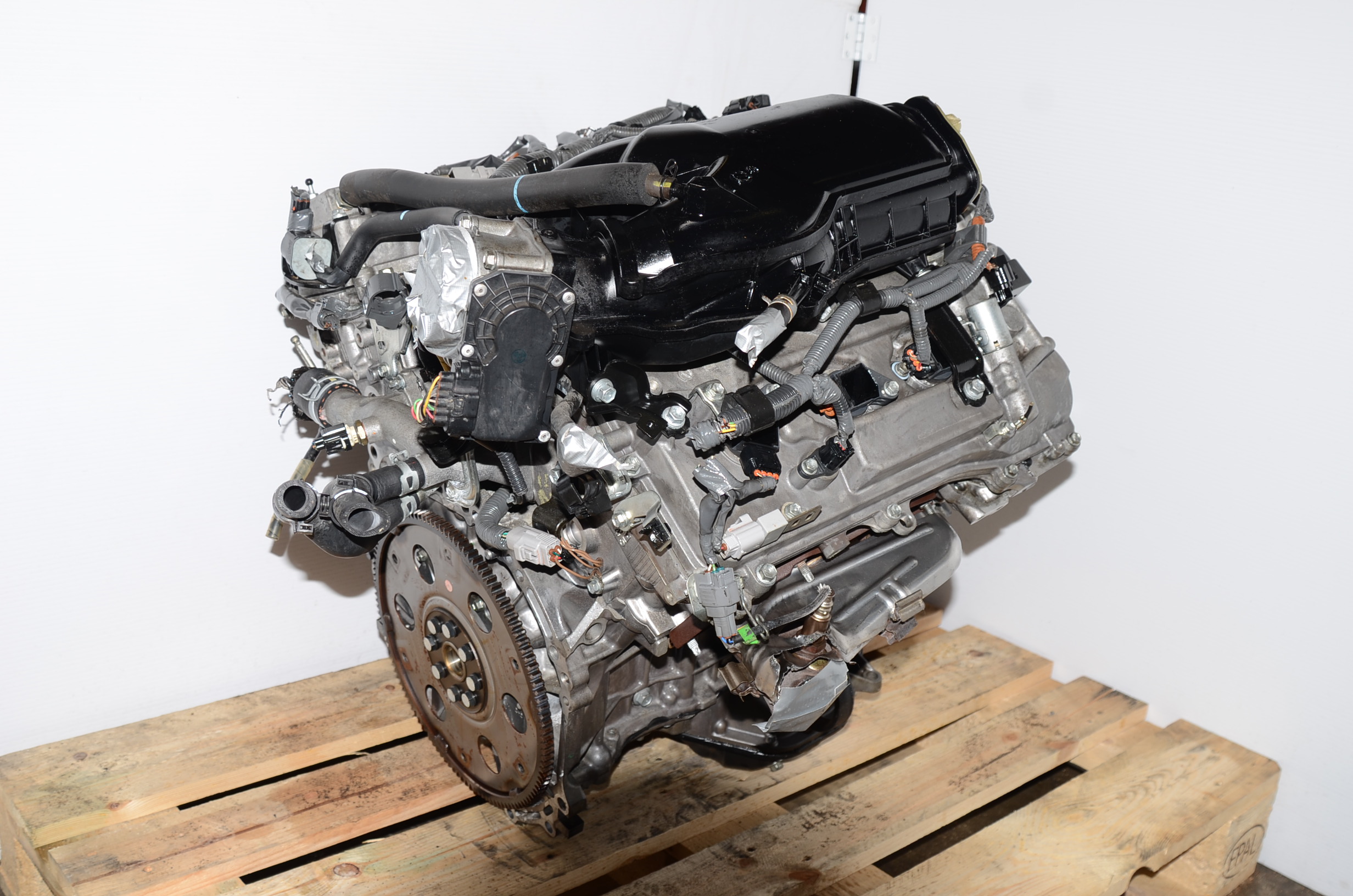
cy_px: 448
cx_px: 676
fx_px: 1350
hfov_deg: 53.2
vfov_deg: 36.7
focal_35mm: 36
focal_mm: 24
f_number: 5
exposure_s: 1/100
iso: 100
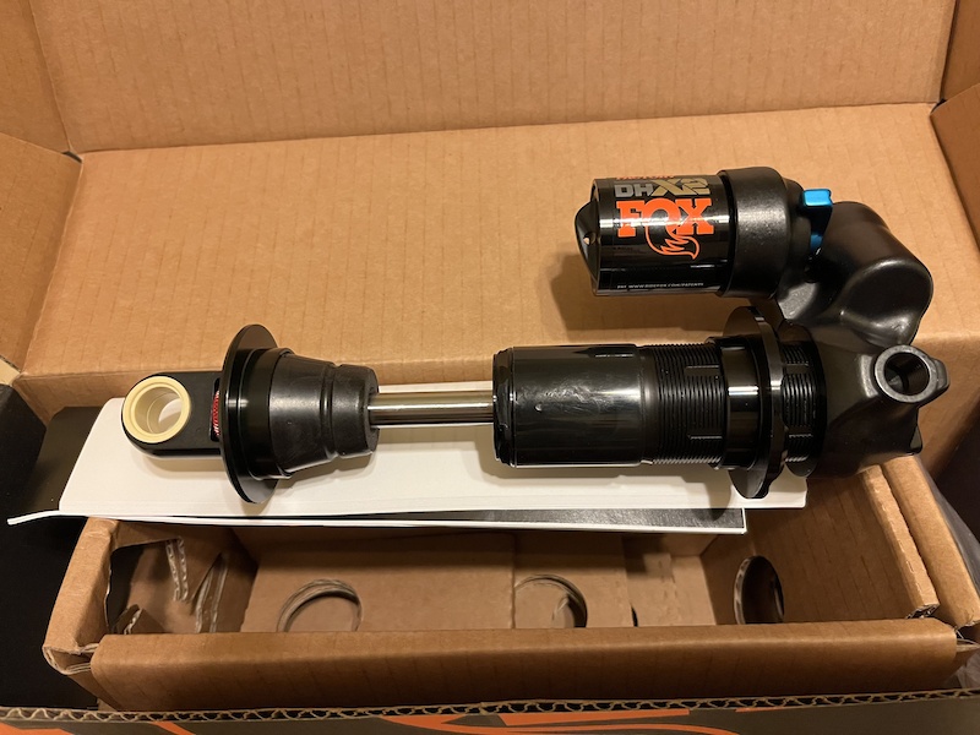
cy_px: 368
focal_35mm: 26
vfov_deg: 53.1
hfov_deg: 67.3
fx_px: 736
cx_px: 490
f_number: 1.6
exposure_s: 1/60
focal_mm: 5.1
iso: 500
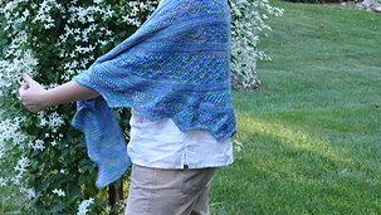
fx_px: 890
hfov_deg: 24.1
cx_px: 141
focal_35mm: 88
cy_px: 47
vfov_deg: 13.7
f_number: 7.1
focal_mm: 34
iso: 450
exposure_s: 1/30
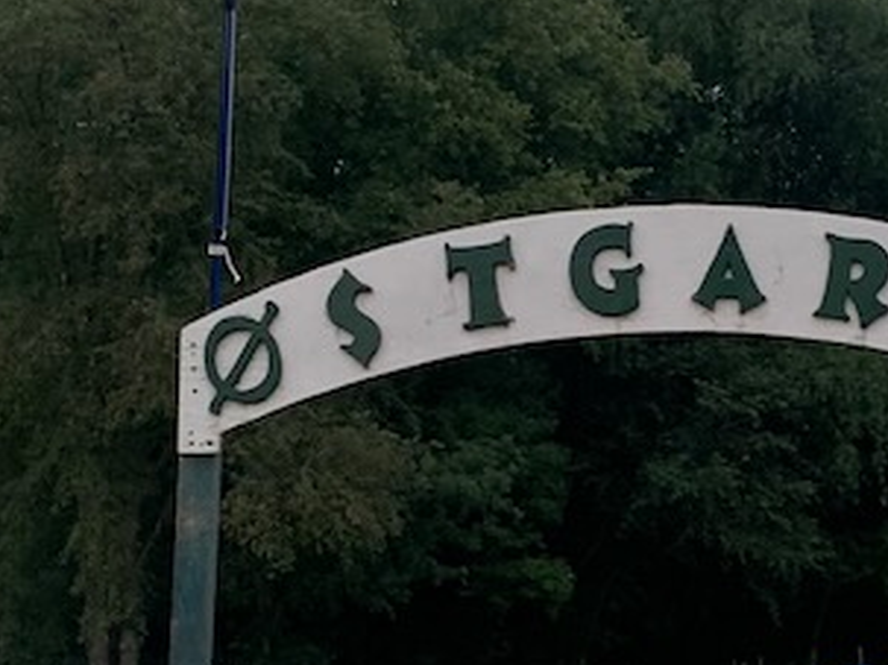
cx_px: 718
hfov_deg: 17.7
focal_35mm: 110
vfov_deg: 13.4
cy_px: 401
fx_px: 2821
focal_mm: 4.25
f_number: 1.8
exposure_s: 1/60
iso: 125
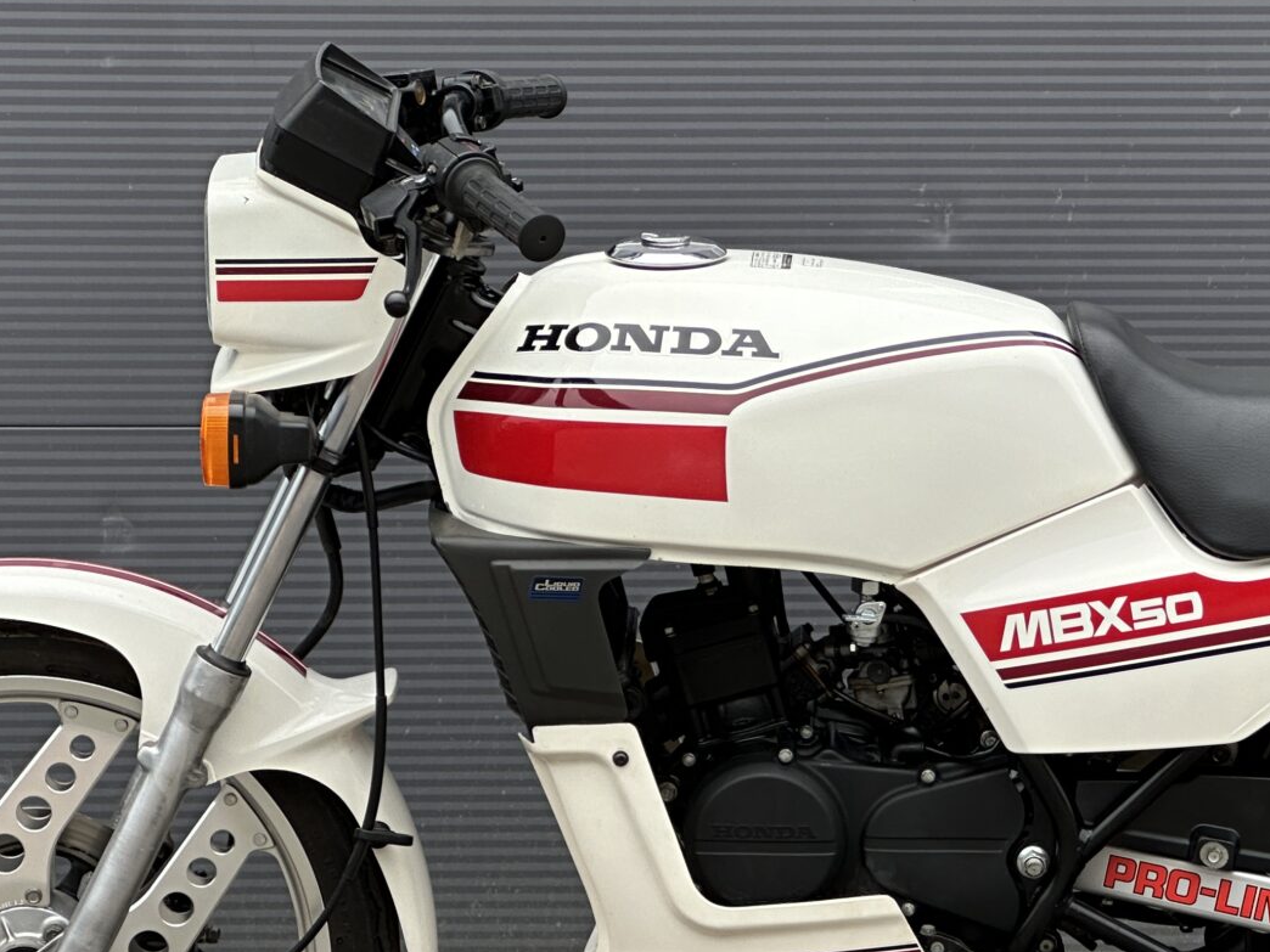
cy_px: 722
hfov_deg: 13.1
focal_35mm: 151
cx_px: 888
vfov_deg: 9.8
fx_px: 5540
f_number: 2.8
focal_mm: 9
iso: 32
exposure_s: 1/130
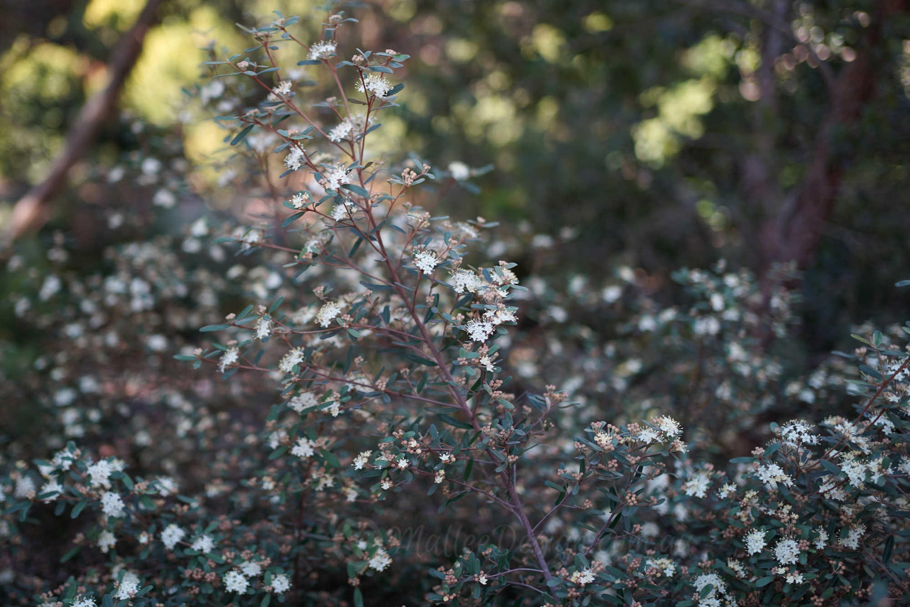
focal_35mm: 35
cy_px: 304
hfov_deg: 54.4
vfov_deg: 37.9
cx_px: 455
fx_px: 885
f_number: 1.8
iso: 100
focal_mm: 35
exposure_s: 1/125
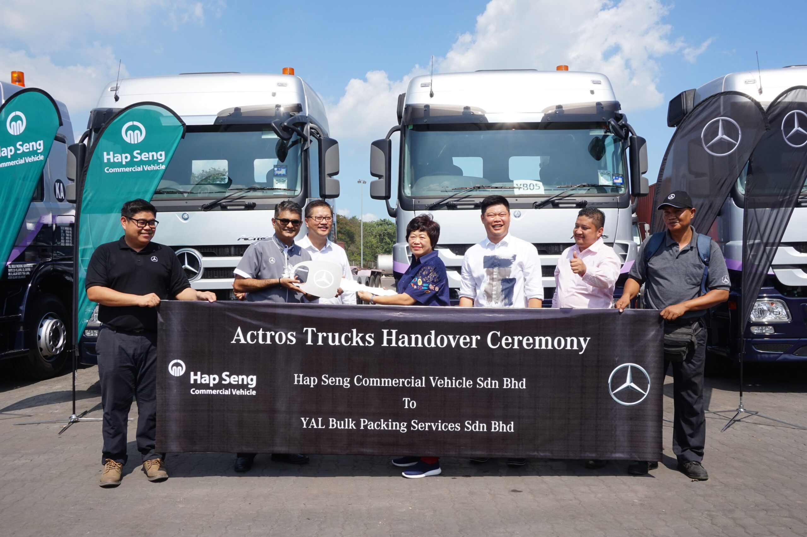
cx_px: 404
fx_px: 706
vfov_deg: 41.7
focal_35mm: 32
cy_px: 268
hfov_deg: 59.5
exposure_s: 1/80
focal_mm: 21
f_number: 14
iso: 100
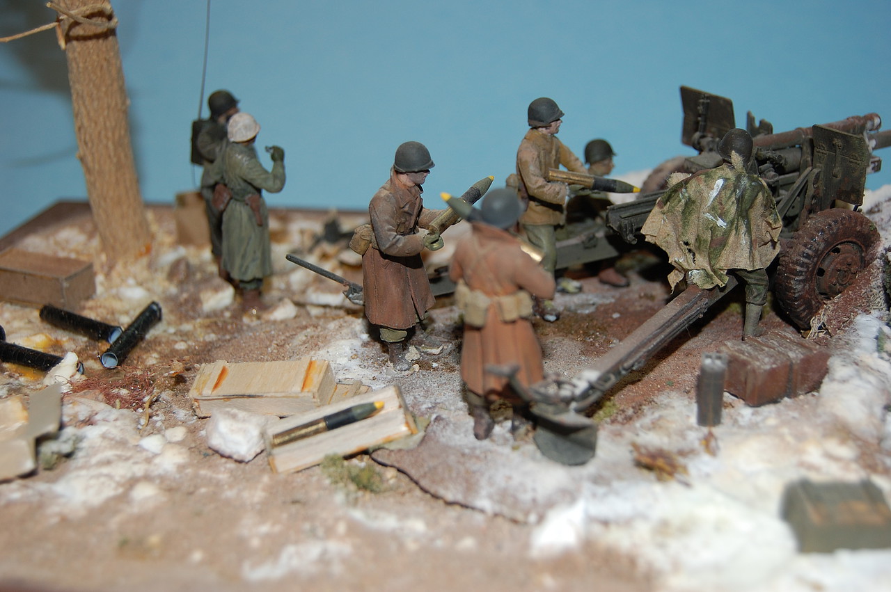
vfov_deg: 26.4
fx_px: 1261
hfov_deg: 38.9
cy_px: 296
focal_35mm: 51
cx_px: 446
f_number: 4.5
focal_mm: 34
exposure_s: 1/250
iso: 200
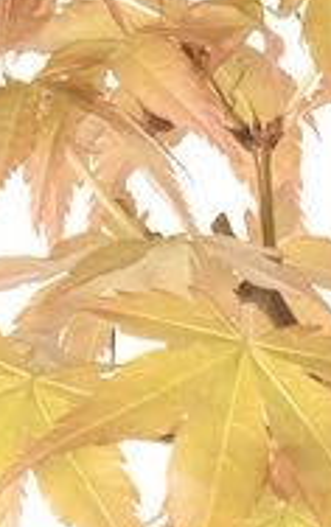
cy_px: 1189
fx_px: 9065
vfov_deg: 3.3
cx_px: 735
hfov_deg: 2.1
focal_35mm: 630
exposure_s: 1/15
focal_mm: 60.7
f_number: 13
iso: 2000
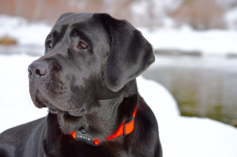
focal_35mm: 112
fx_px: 740
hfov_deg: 18.2
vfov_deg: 12.2
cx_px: 118
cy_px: 78
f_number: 7.1
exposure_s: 1/200
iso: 100
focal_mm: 75
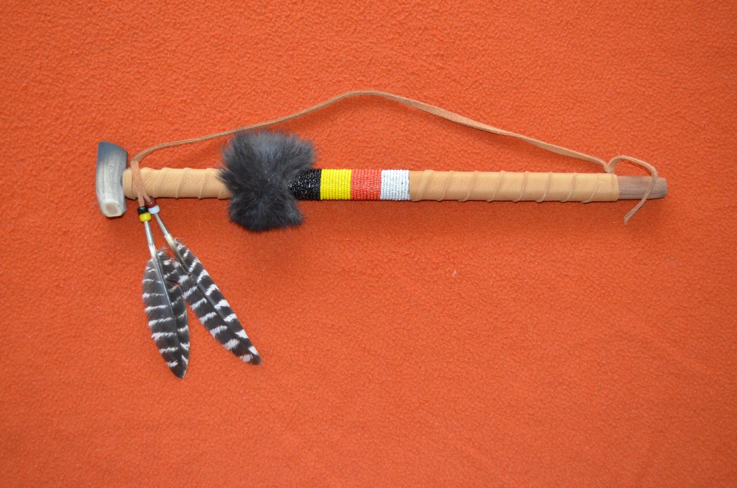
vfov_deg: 31.8
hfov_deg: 46.5
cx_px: 368
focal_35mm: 42
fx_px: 858
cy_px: 244
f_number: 4.5
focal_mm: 28
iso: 3200
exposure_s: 1/60
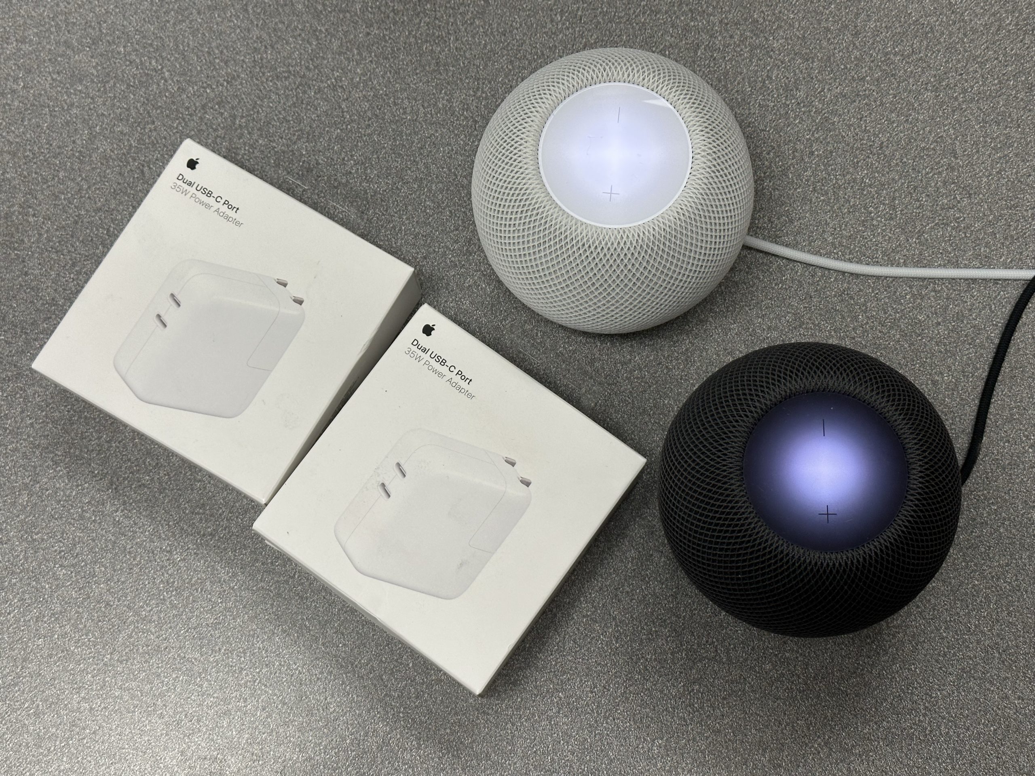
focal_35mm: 48
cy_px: 388
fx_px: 1435
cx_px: 518
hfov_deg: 39.7
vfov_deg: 30.3
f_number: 1.78
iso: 100
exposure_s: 1/120
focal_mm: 6.86
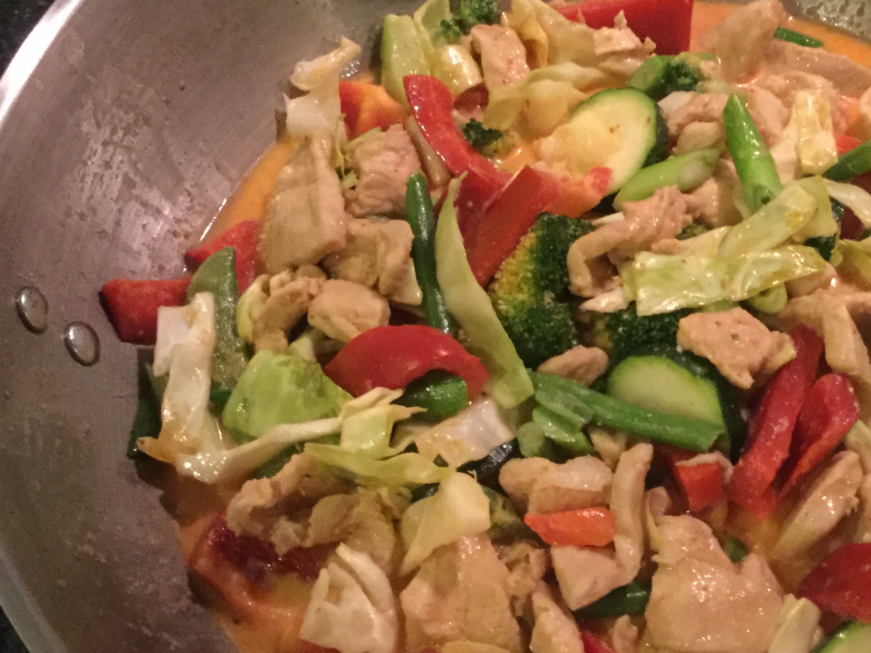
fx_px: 1434
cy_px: 363
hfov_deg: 33.4
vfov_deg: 25.6
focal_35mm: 57
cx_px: 592
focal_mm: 3.3
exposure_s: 1/17
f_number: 2.4
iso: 500
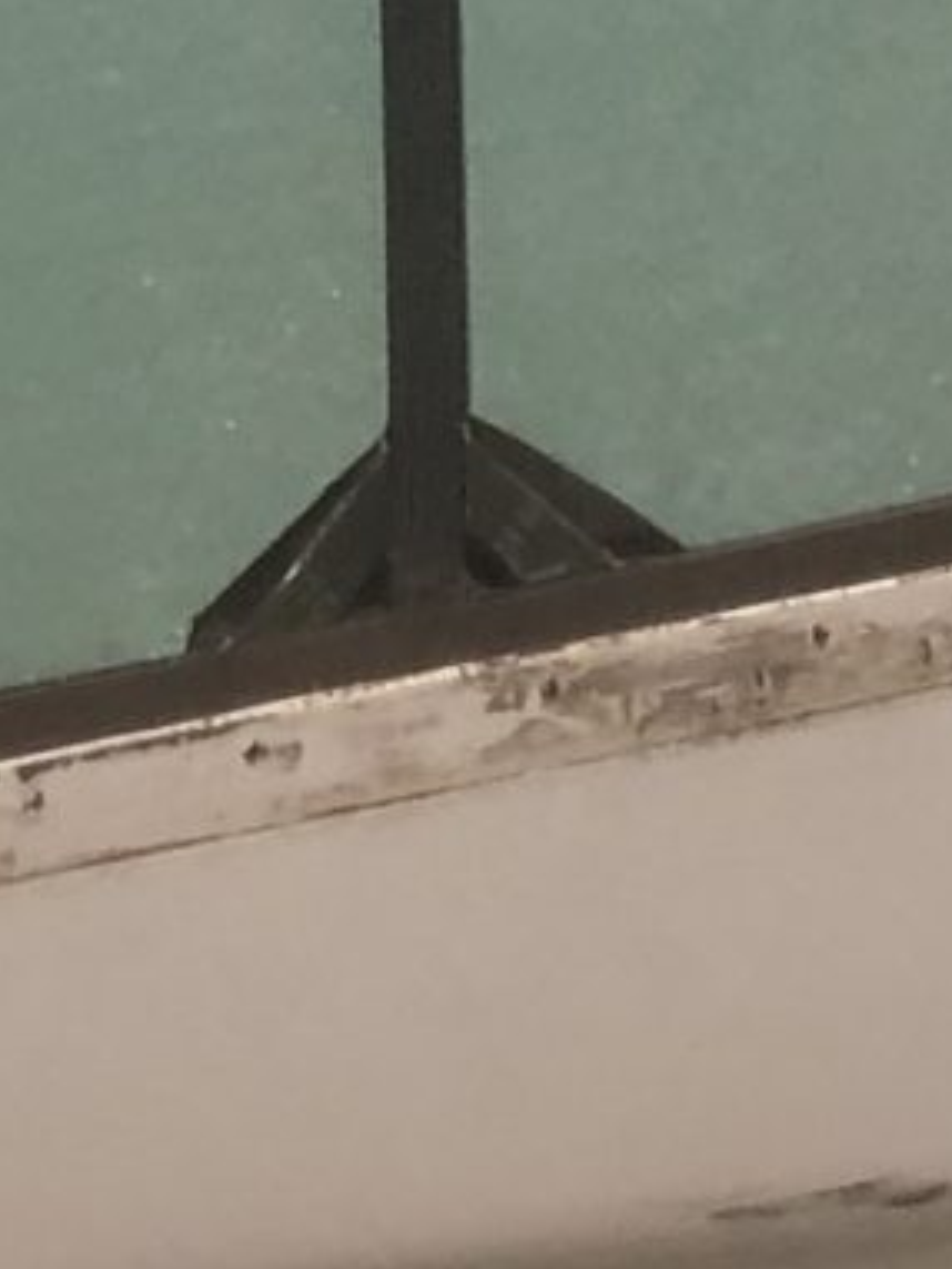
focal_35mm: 188
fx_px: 6890
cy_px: -1712
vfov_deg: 9.4
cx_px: 839
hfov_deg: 7.9
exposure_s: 1/30
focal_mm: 3.99
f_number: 1.8
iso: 25
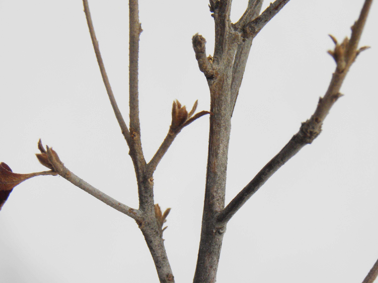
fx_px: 2108
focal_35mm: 193
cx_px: 189
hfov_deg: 10.2
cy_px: 158
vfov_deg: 7.7
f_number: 7.1
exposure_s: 1/418
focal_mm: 25.7
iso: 64
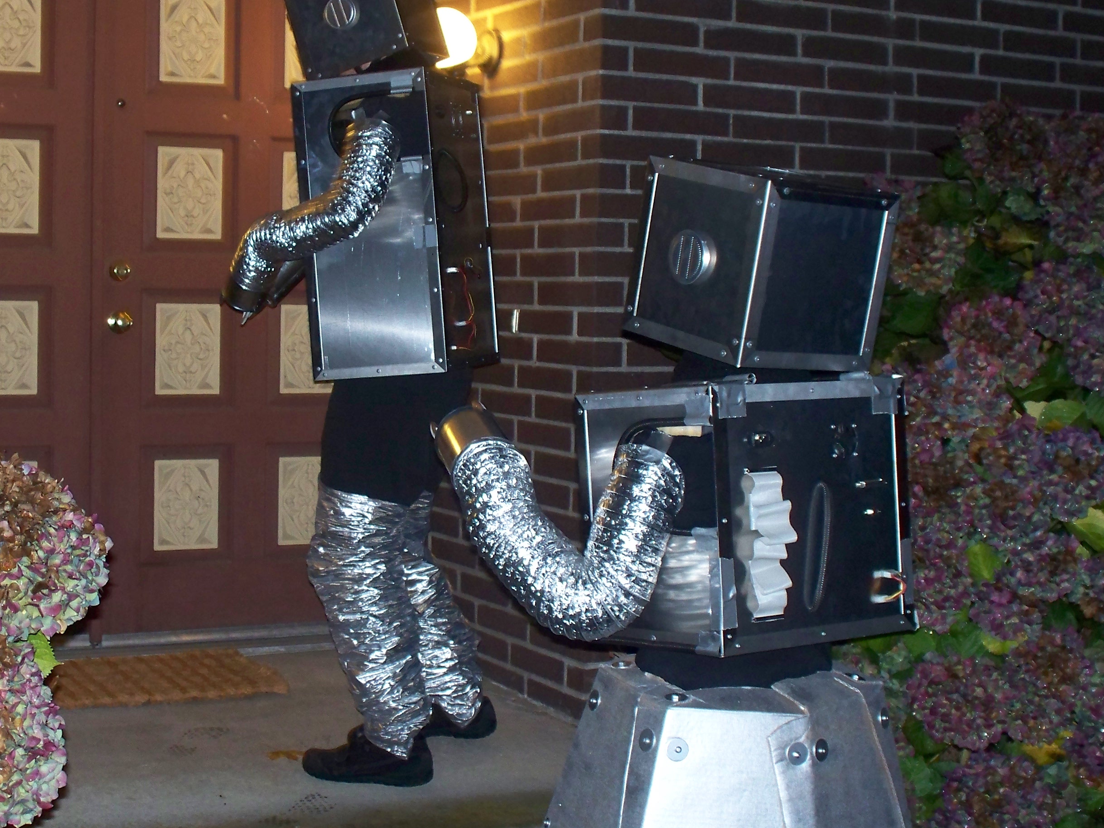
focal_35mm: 59
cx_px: 413
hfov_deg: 32.5
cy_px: 338
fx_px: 1882
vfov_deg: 24.8
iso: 200
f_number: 2.8
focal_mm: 7.54
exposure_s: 1/30
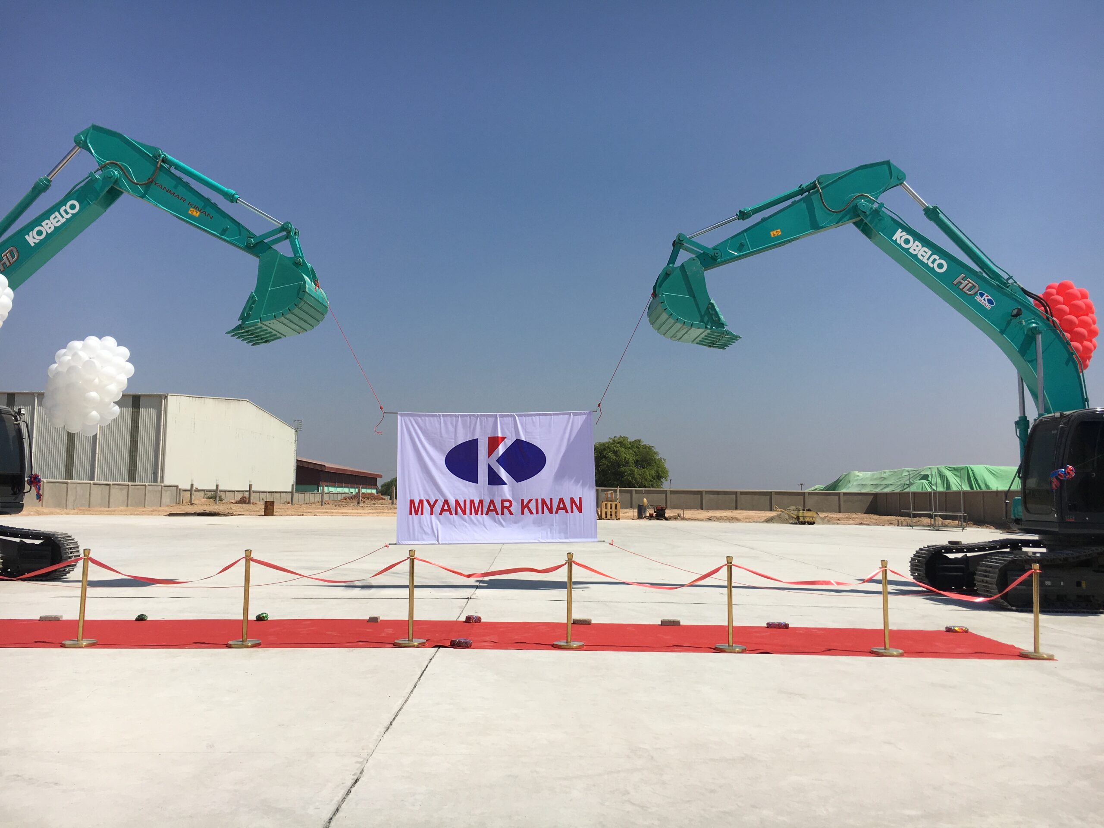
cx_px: 552
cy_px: 414
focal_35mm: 29
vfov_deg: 48.2
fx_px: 925
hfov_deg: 61.7
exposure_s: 1/3497
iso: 25
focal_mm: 4.15
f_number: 2.2
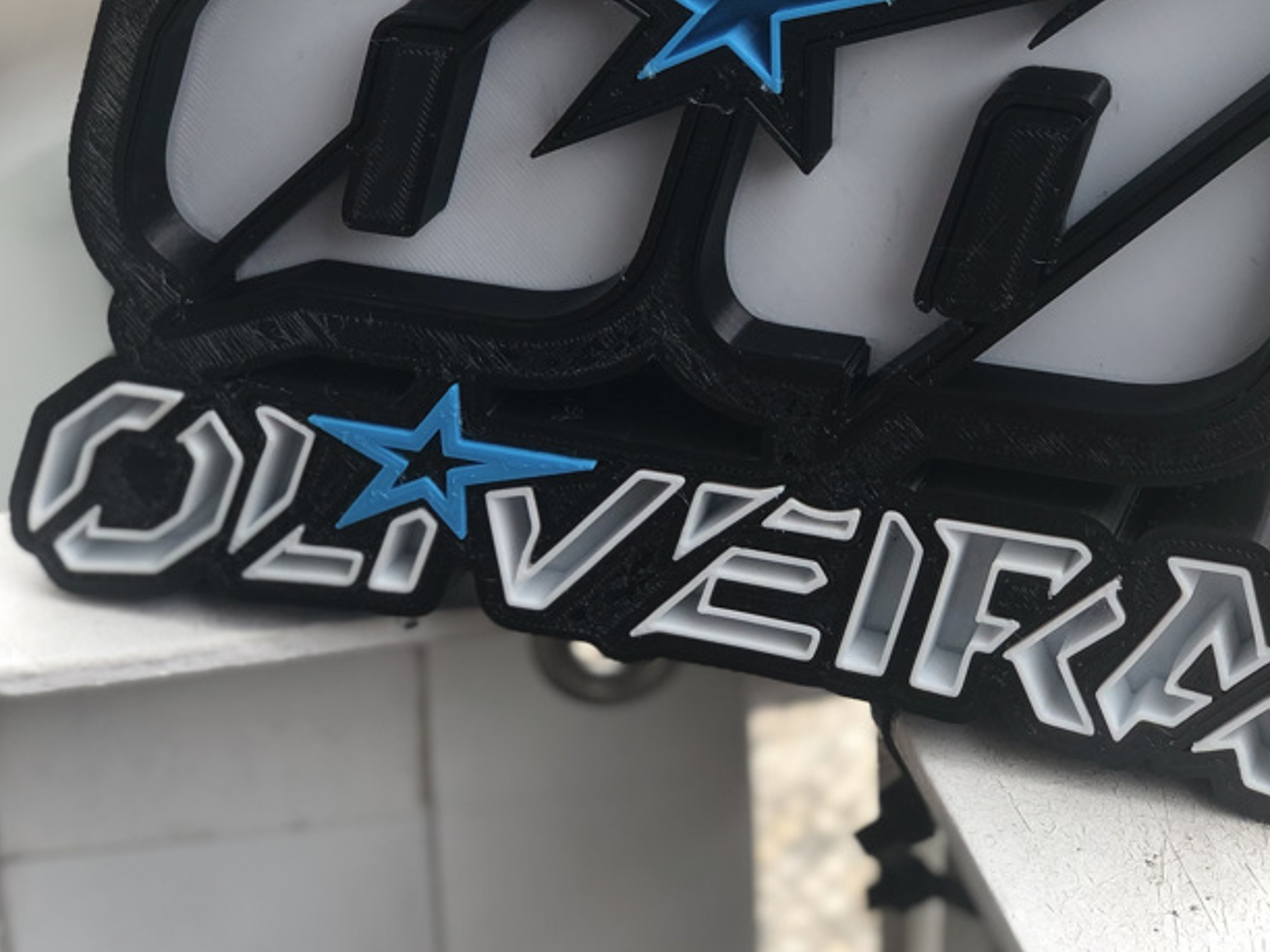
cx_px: 776
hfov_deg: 22.5
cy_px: 189
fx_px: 3192
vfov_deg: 16.8
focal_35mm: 87
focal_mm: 6
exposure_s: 1/120
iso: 16
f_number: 2.4
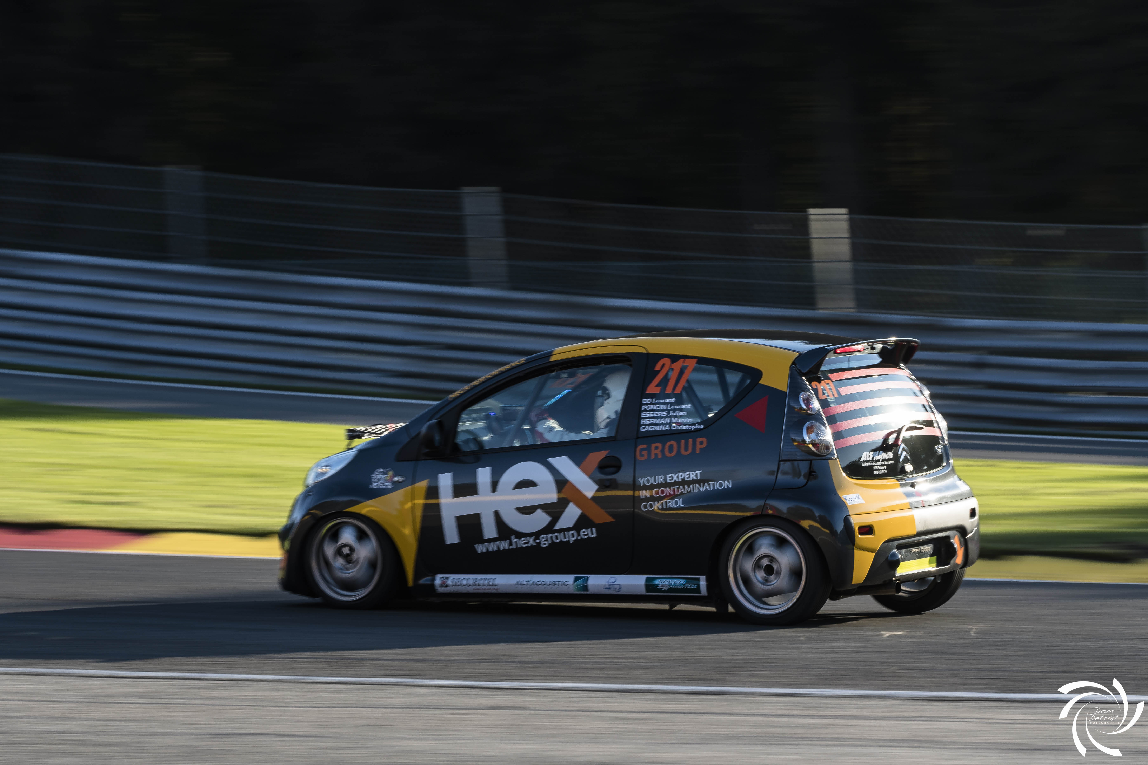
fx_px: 4879
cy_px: 382
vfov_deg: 9.0
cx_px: 574
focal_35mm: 153
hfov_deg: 13.4
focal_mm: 102
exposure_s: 1/200
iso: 200
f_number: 8
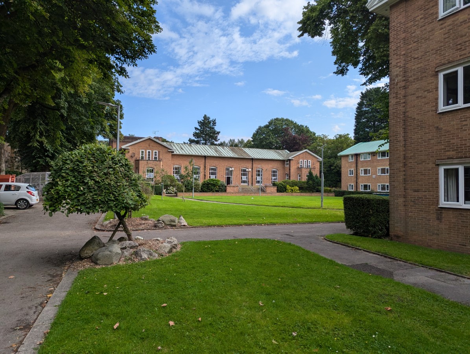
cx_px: 235
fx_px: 326
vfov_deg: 56.9
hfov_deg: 71.5
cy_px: 177
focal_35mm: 24
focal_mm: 6.81
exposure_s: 1/1618
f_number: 1.85
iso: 47
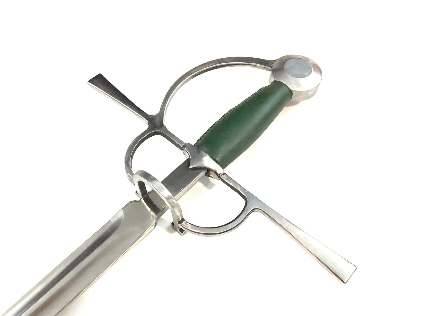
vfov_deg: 45.4
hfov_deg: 58.4
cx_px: 211
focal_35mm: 31
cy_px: 158
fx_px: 378
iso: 320
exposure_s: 1/60
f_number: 2.4
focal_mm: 3.3
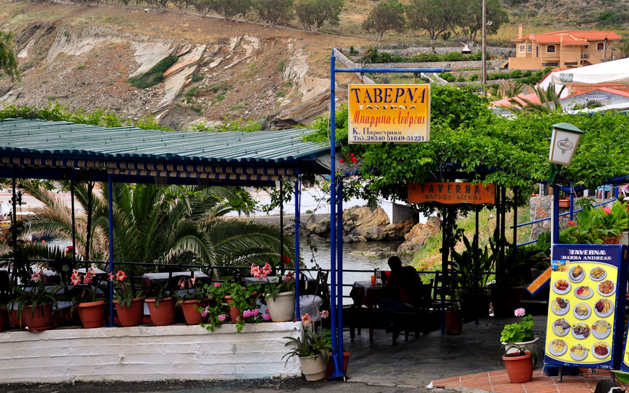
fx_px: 1560
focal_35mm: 91
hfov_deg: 22.8
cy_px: 221
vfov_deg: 14.4
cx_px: 352
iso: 200
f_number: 10
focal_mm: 50
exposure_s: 1/125
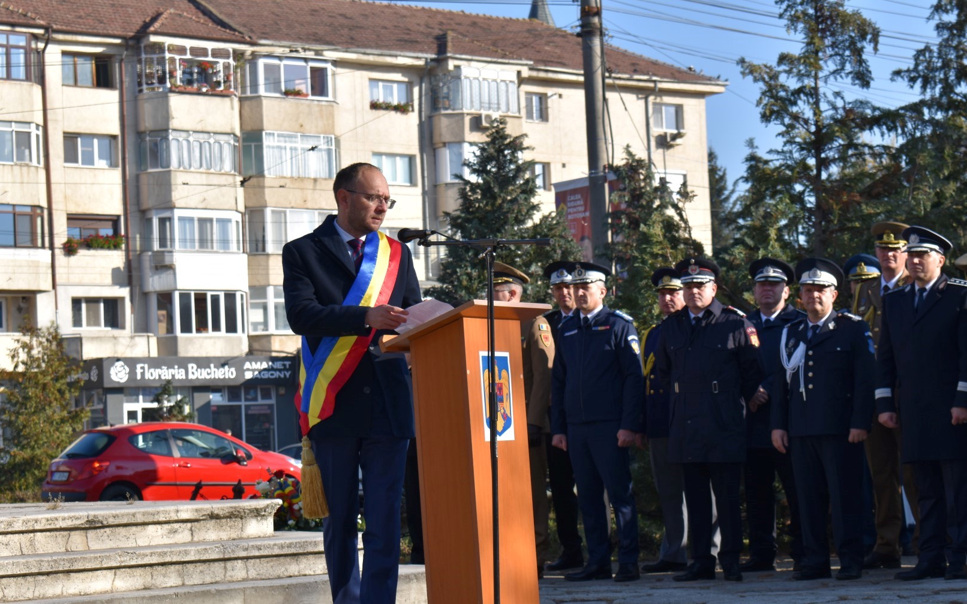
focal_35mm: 85
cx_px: 485
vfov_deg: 15.4
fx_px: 2227
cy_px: 320
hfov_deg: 24.5
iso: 100
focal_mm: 55
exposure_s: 1/200
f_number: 8
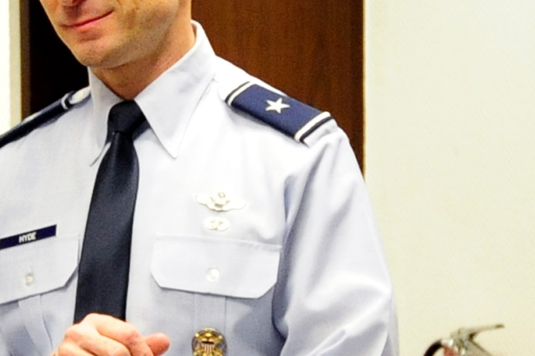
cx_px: 77
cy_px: 103
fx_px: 1960
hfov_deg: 15.4
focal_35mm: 132
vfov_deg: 10.4
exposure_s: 1/100
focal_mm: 24
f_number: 4
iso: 2500
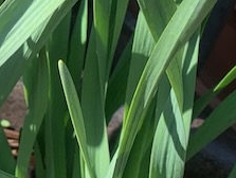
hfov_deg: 12.6
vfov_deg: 9.7
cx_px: -111
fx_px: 1017
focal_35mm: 149
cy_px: -86
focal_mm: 4.25
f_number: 1.8
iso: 25
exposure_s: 1/426
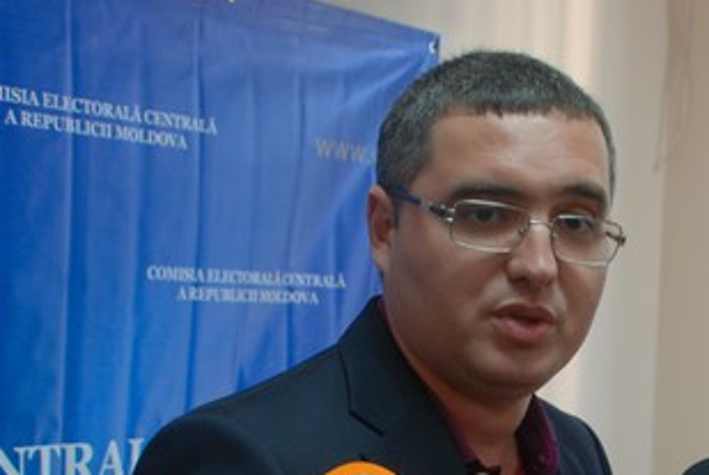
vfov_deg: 16.5
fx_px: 1578
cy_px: 551
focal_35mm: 80
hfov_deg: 25.0
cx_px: 546
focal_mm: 22
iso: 360
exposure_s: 1/30
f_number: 3.8
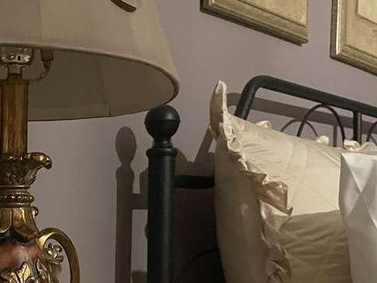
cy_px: 250
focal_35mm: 69
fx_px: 752
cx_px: 5
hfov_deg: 26.7
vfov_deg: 20.9
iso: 1000
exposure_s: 1/30
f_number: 1.6
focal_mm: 4.2
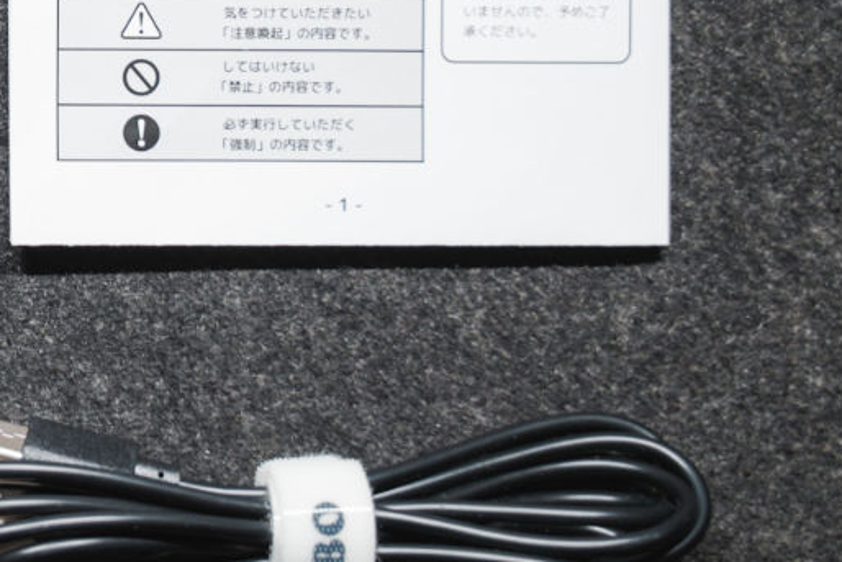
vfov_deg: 11.8
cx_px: -275
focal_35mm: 114
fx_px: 2671
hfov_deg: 16.8
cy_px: -67
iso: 160
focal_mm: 36.7
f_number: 2.8
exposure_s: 1/20
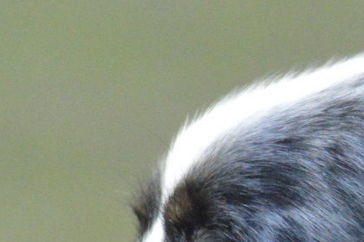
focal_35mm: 1152
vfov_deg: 1.2
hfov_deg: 1.8
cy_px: 418
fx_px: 11634
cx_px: 570
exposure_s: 1/3200
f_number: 7.1
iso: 6400
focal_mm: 200
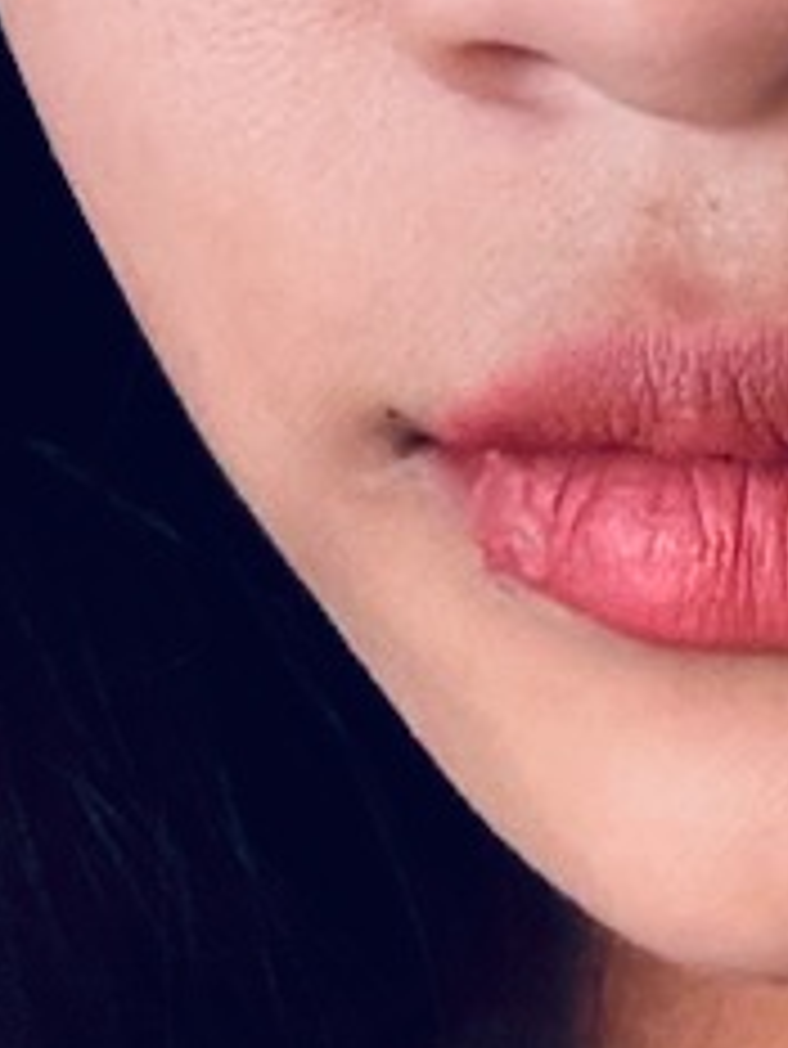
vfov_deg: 11.3
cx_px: 1256
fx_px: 5004
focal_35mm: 165
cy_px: -693
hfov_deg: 8.7
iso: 200
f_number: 1.9
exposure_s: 1/60
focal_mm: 2.69
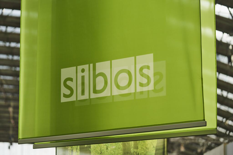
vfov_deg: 12.5
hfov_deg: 18.6
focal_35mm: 110
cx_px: 116
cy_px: 78
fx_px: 712
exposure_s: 1/1000
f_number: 2.8
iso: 400
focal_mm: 110
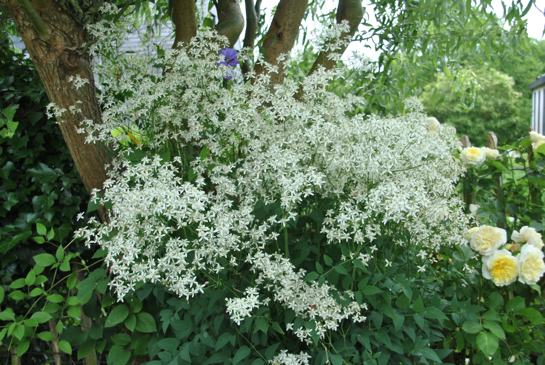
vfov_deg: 30.9
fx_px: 659
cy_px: 182
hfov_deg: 44.9
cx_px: 272
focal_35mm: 44
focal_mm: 29
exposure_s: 1/125
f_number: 5.6
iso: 100
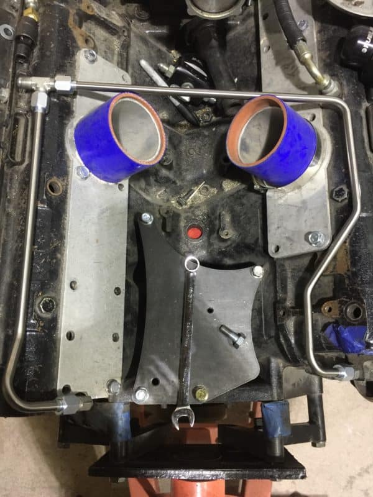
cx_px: 186
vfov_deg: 61.7
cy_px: 248
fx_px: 417
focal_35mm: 29
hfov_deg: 48.2
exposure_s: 1/15
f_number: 2.2
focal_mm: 4.15
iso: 125
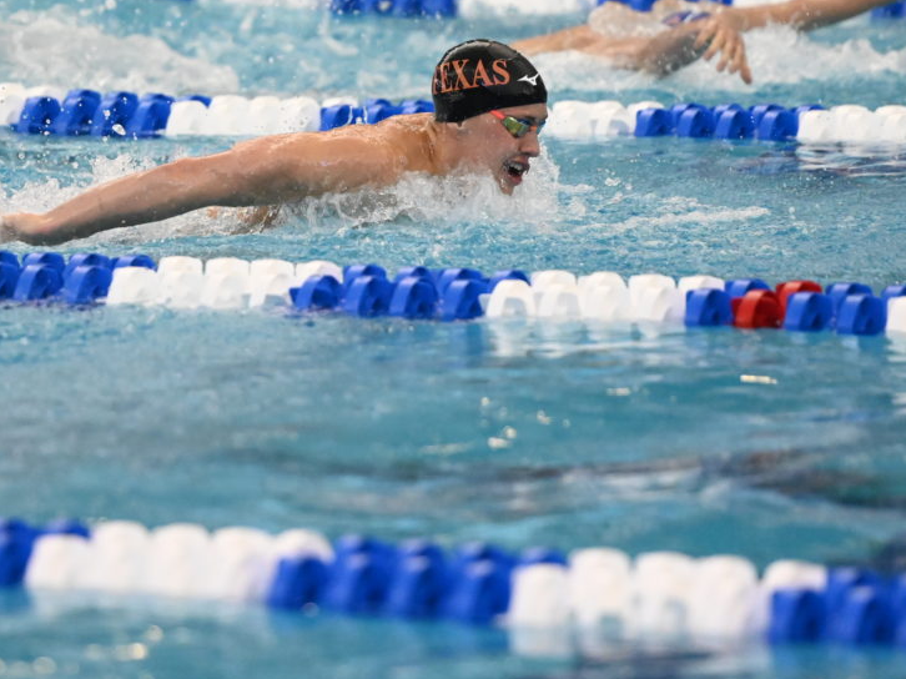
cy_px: 258
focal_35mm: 358
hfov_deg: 5.5
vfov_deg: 4.2
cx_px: 321
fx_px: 9367
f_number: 2.8
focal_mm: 200
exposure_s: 1/1250
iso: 10000
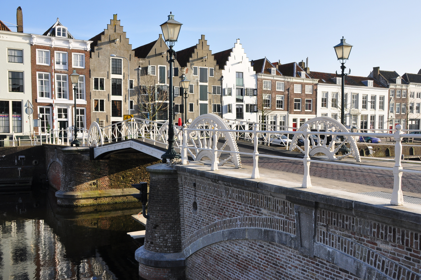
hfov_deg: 51.3
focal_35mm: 38
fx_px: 438
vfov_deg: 35.4
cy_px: 140
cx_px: 210
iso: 200
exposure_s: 1/125
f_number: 11
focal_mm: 25
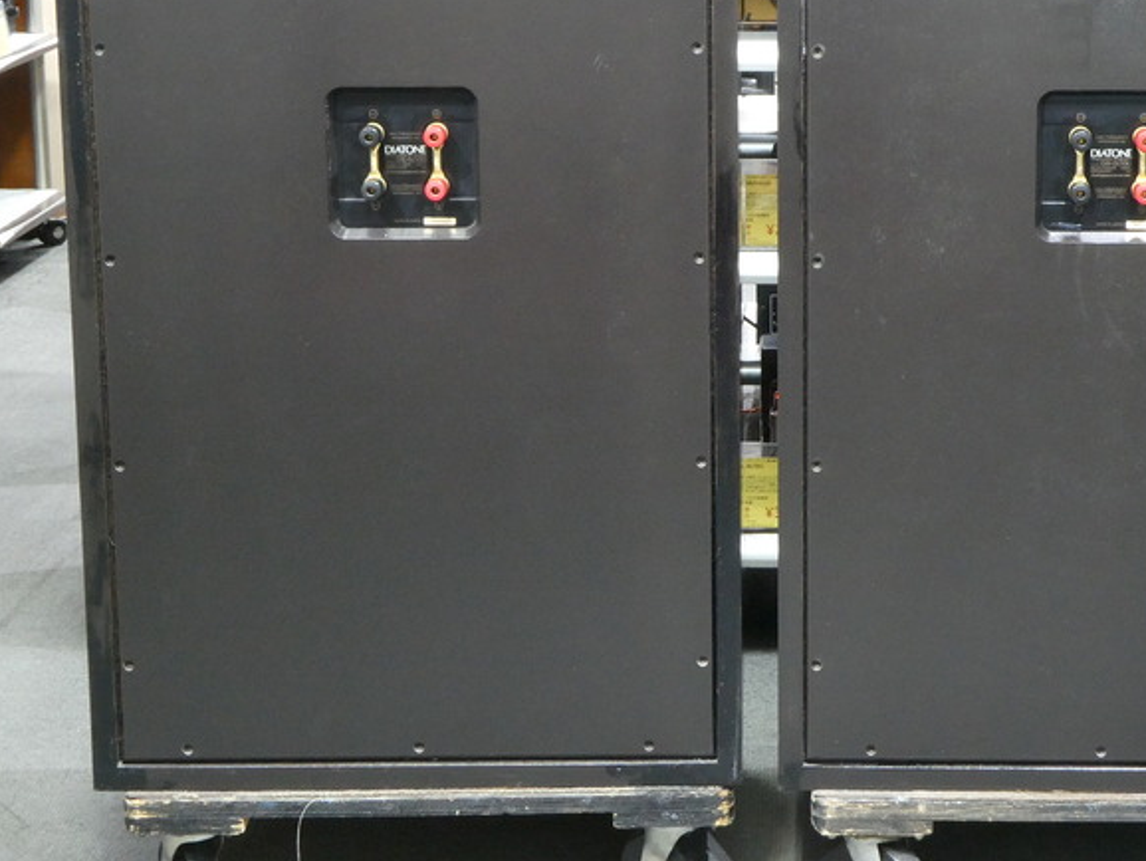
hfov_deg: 23.5
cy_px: 290
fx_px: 2749
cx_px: 744
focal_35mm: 83
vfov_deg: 17.7
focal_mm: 9
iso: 400
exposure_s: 1
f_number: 7.1
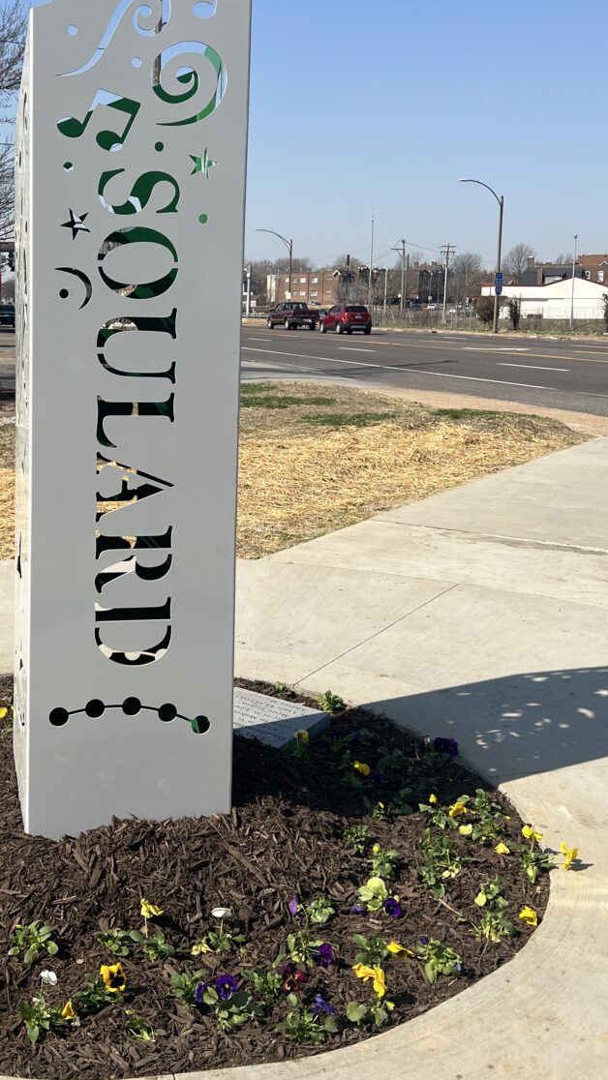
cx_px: 139
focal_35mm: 39
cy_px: 420
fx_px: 1117
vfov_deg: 51.2
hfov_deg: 29.9
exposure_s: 1/5076
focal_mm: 5.7
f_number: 1.5
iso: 50
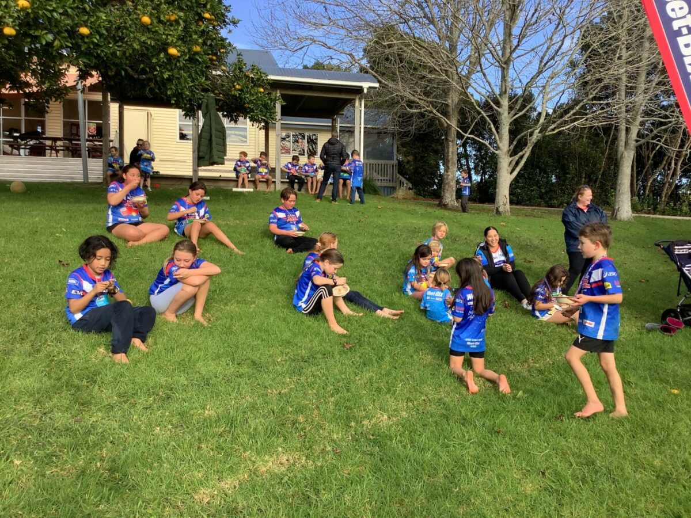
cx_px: 346
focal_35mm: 31
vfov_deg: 45.4
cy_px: 259
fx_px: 619
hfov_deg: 58.4
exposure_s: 1/321
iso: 25
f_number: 2.4
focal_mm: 3.3
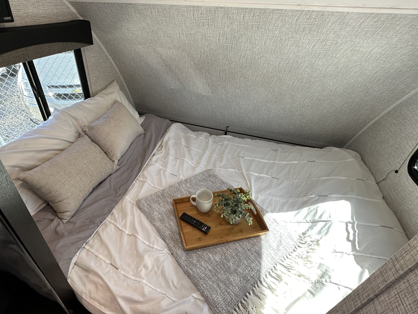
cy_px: 151
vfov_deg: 71.6
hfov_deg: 87.0
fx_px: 217
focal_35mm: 18
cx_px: 173
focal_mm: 2.22
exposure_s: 1/99
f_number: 2.2
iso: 100
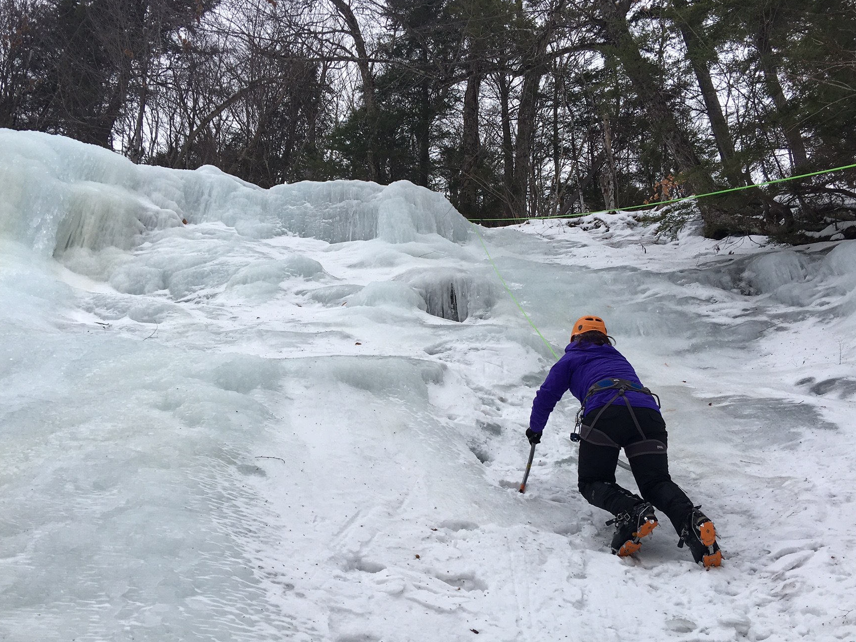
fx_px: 841
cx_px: 428
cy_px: 349
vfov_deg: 41.8
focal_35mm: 34
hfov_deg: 54.0
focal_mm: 4.15
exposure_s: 1/538
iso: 25
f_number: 2.2
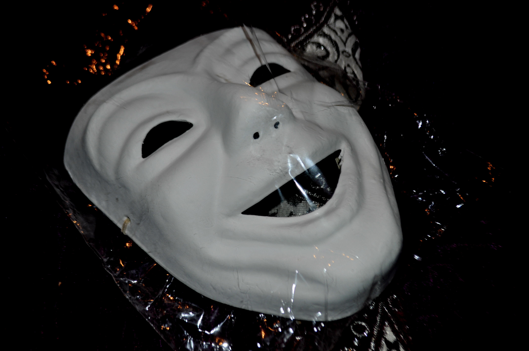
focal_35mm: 39
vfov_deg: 34.1
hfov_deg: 49.6
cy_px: 176
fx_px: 572
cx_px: 264
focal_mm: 26
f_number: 4.2
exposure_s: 1/60
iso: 250
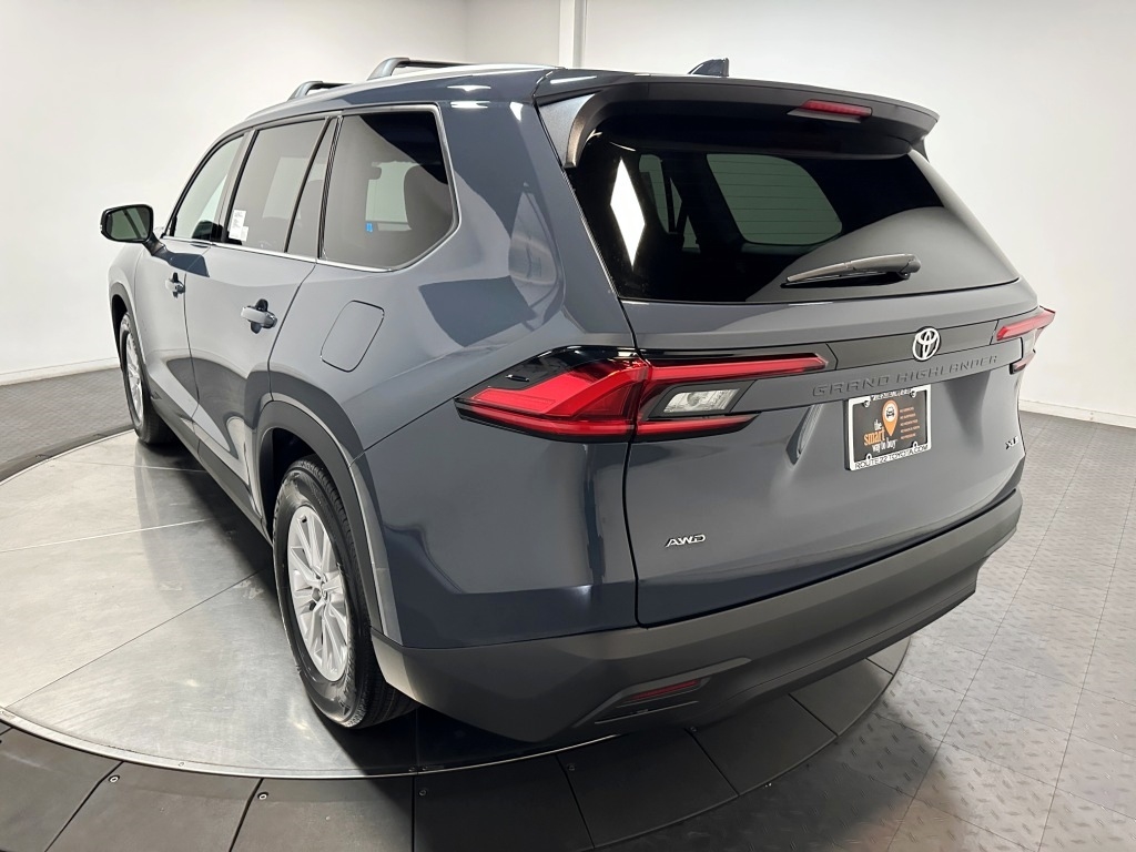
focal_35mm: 24
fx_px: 788
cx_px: 568
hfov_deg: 71.6
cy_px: 426
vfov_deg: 56.8
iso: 640
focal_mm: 6.86
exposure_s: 1/60
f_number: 1.78
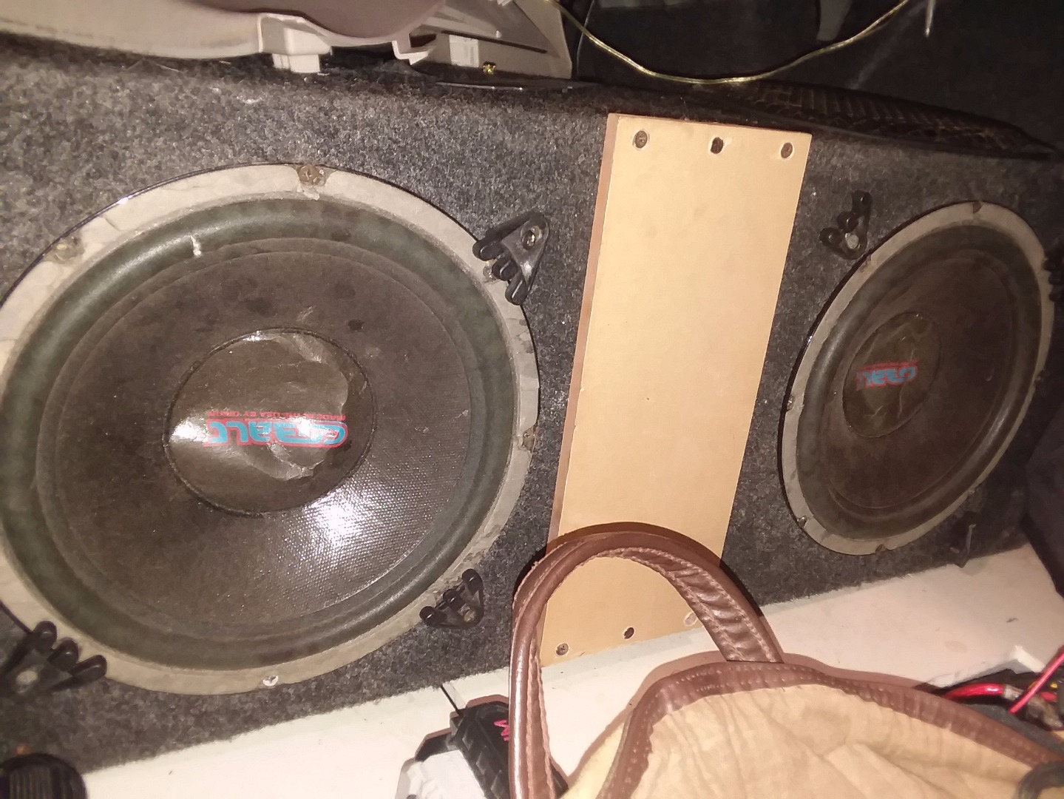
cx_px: 532
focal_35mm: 29
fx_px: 892
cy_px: 400
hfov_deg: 61.6
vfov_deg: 48.2
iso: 100
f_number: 1.9
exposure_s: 1/30
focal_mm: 2.47
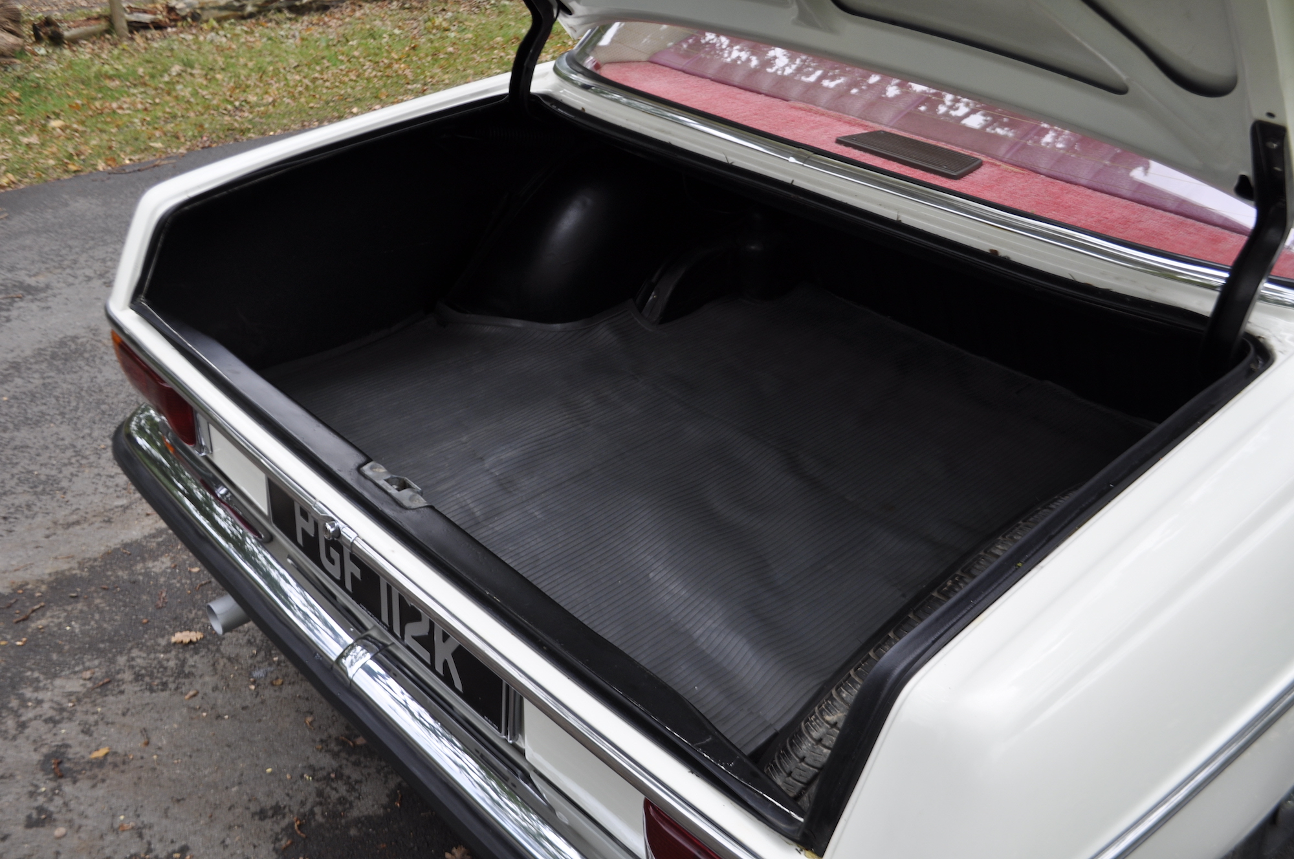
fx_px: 1185
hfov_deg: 57.3
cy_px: 430
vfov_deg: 39.9
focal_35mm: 33
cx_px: 647
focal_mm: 22
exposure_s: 1/125
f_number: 5.6
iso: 220
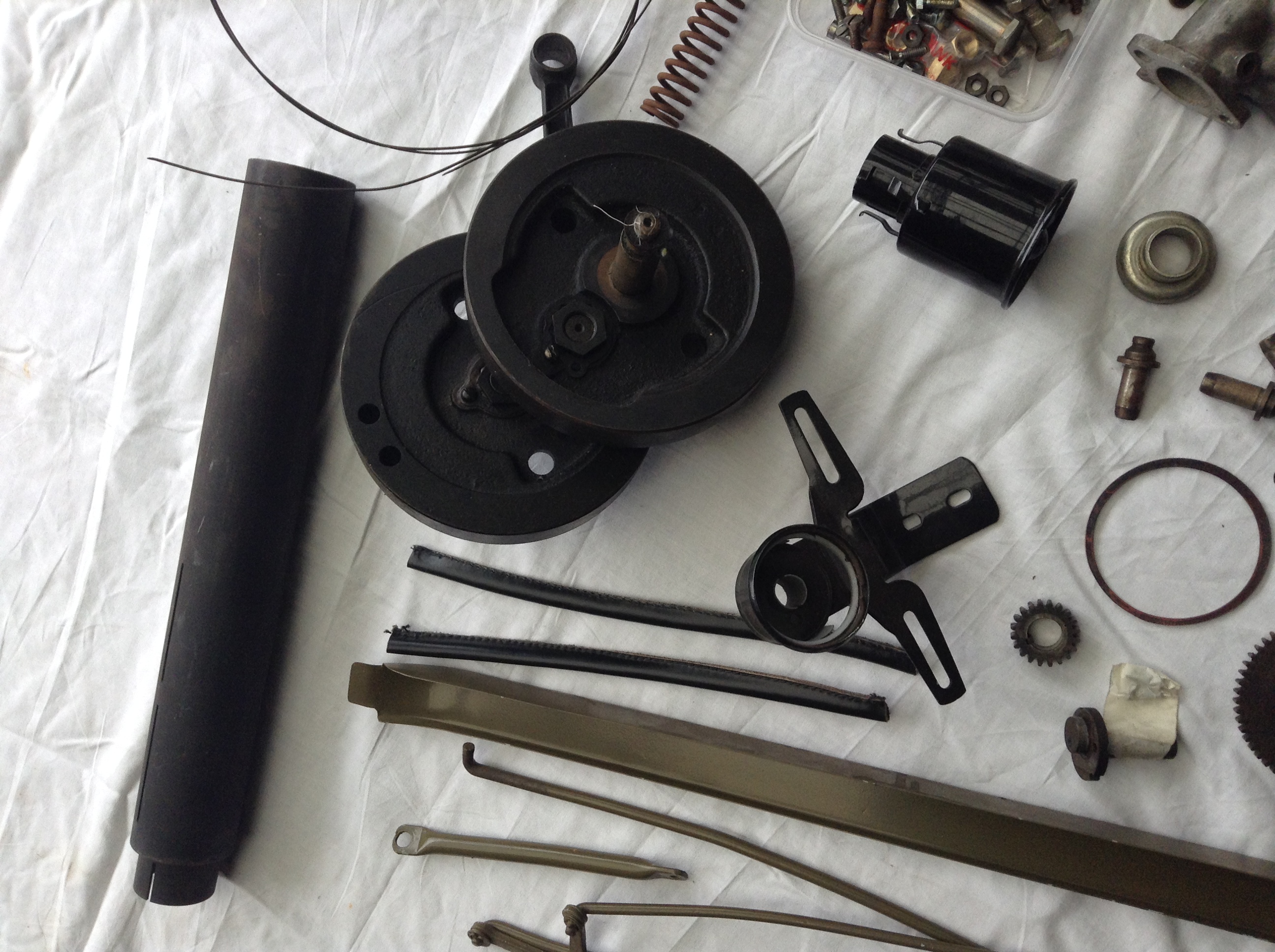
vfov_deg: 42.8
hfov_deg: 55.4
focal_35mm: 33
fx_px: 1214
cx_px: 638
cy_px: 476
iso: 50
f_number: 2.4
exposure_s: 1/120
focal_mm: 3.3
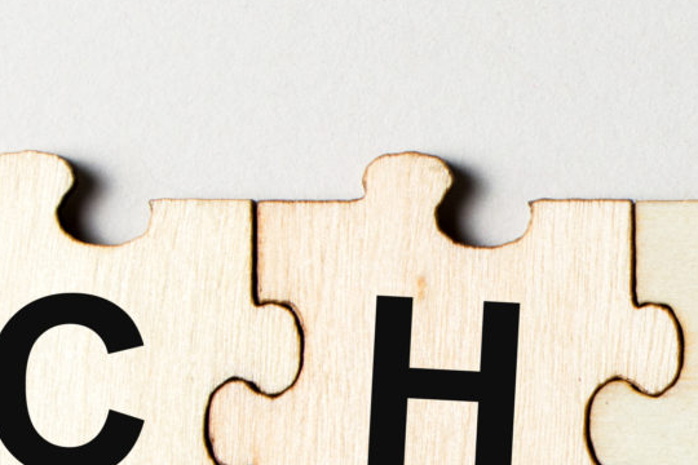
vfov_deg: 3.2
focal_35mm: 427
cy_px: 712
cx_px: 1216
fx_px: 8278
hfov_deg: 4.8
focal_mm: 90
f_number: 8
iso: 320
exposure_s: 1/5
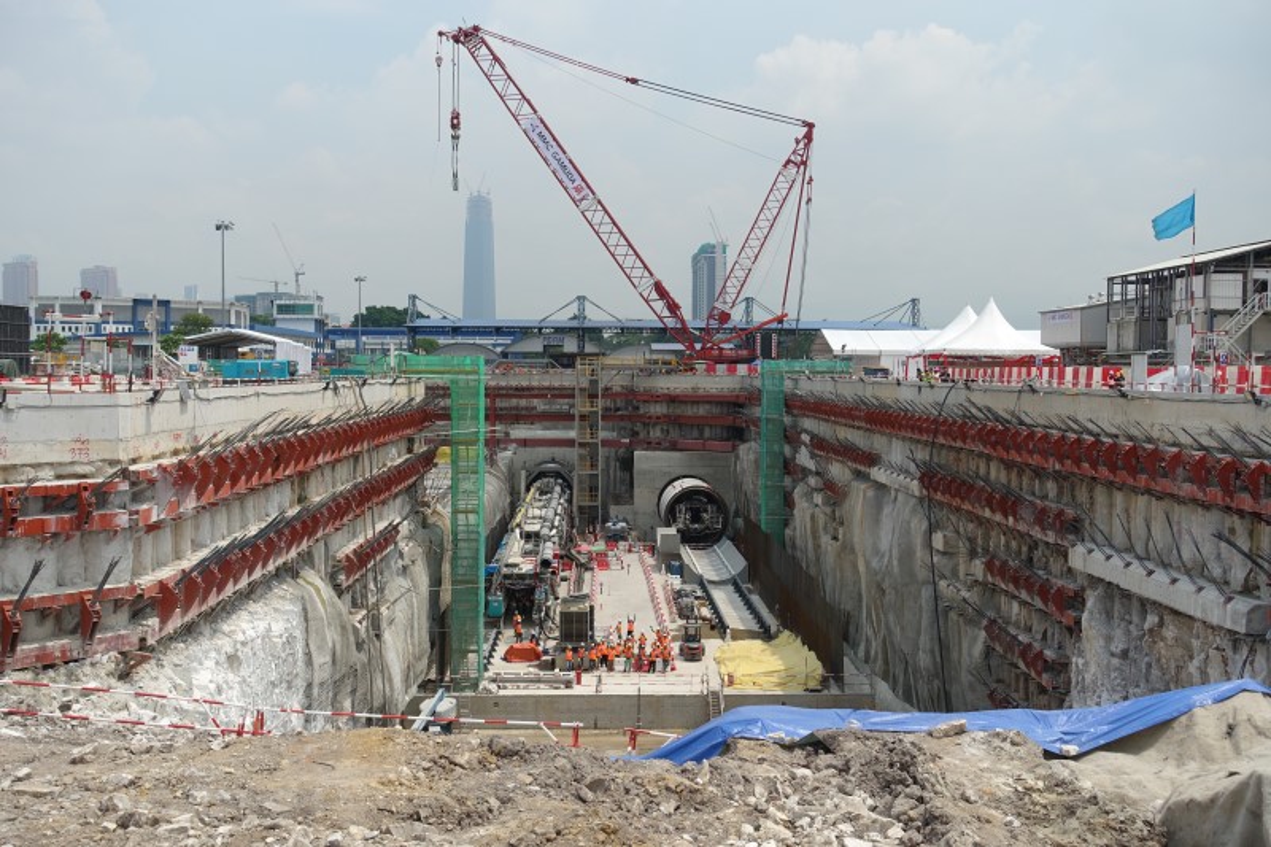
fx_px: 1377
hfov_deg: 49.6
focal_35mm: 39
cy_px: 424
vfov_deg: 34.2
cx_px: 636
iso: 125
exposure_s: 1/160
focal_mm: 14.3
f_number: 4
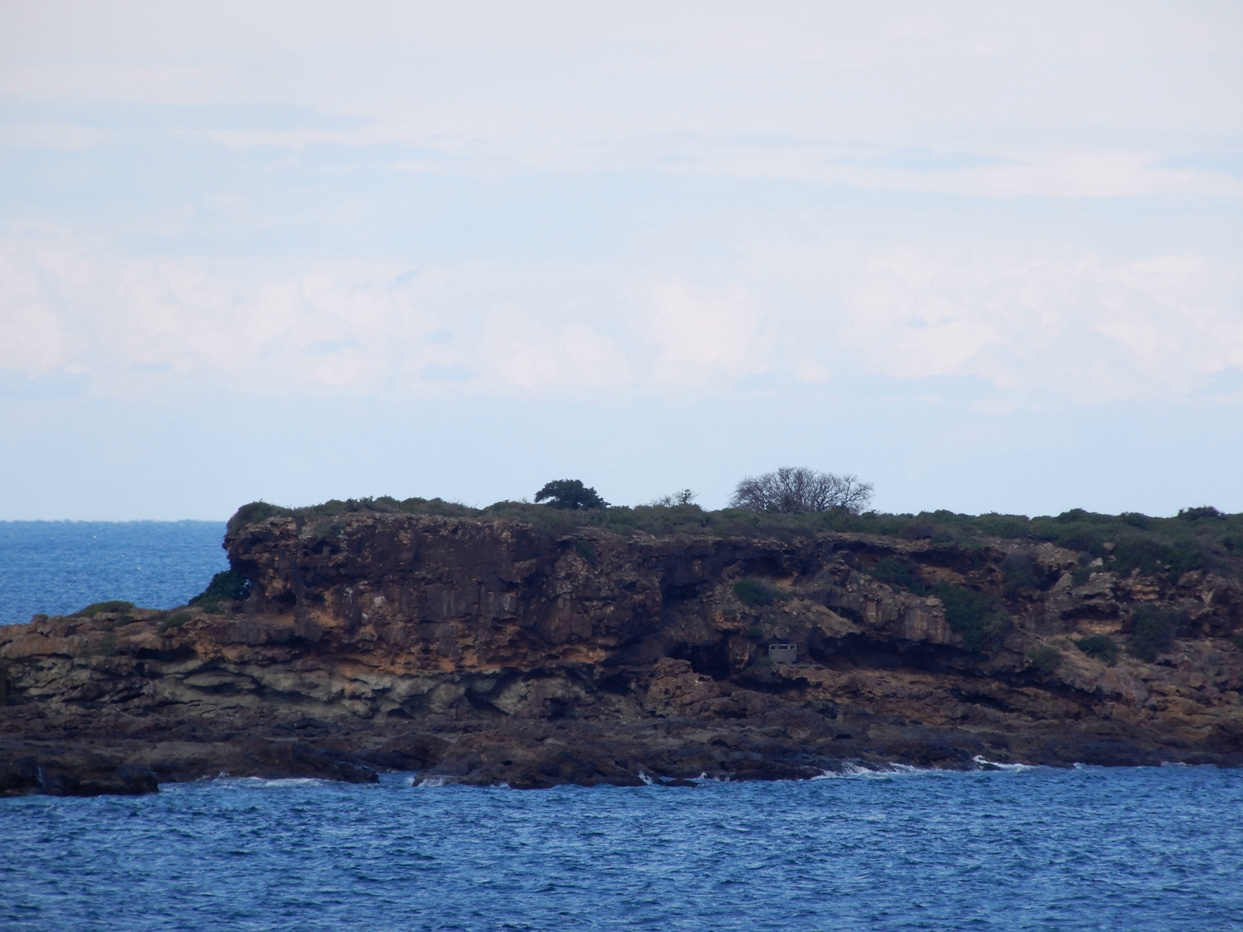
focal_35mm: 550
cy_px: 466
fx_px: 19748
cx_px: 622
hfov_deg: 3.6
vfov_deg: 2.7
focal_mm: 98.1
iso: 110
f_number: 6.3
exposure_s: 1/250
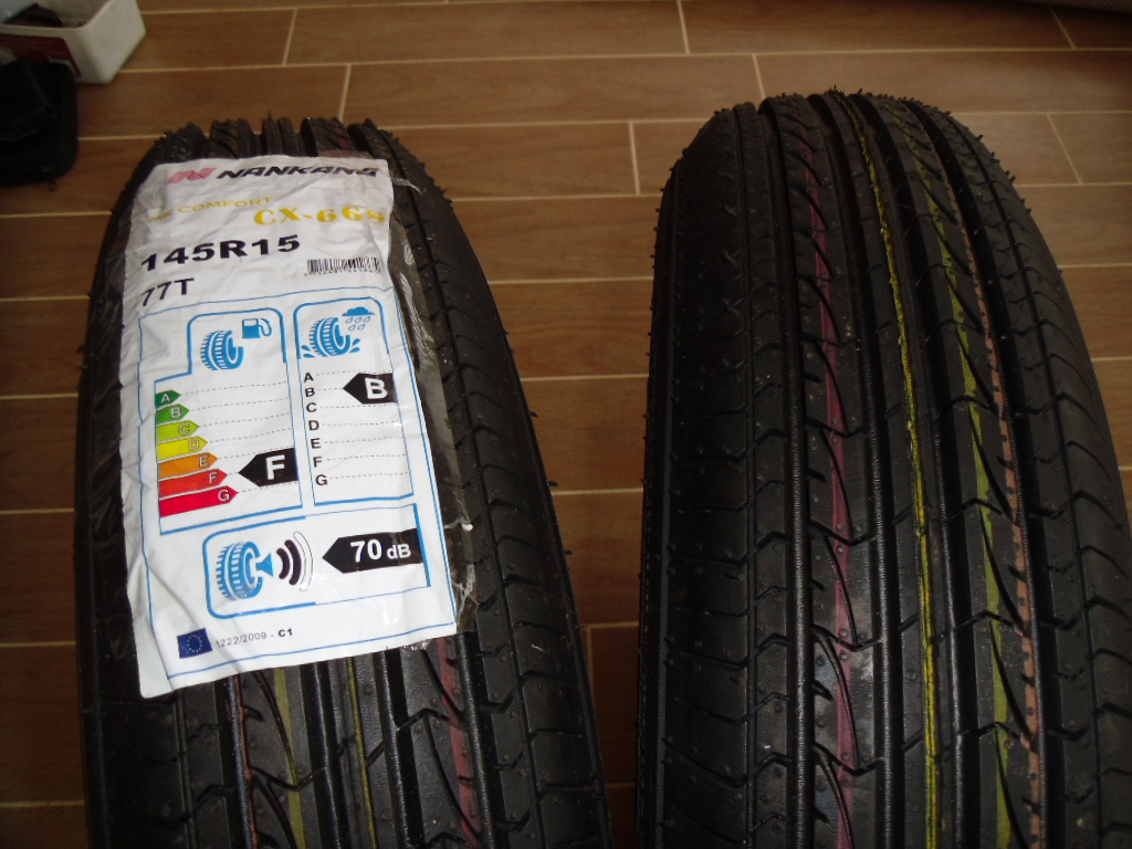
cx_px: 566
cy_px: 424
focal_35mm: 31
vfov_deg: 45.4
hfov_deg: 58.4
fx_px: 1014
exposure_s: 1/45
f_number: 3.3
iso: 80
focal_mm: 5.6
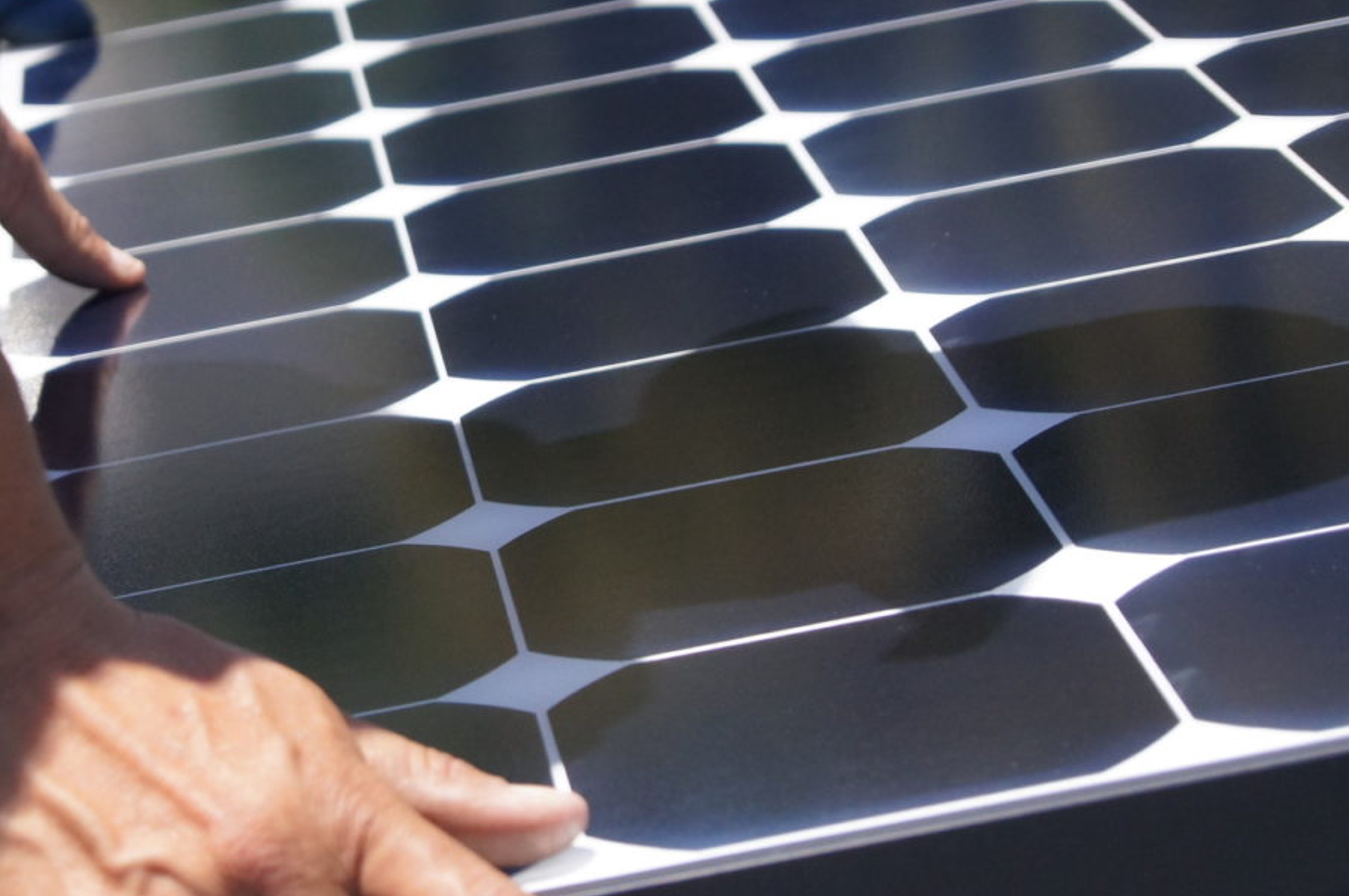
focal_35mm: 140
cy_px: 285
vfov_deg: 9.8
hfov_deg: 14.6
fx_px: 5235
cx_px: 286
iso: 800
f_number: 5.6
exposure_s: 1/2500
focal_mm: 55
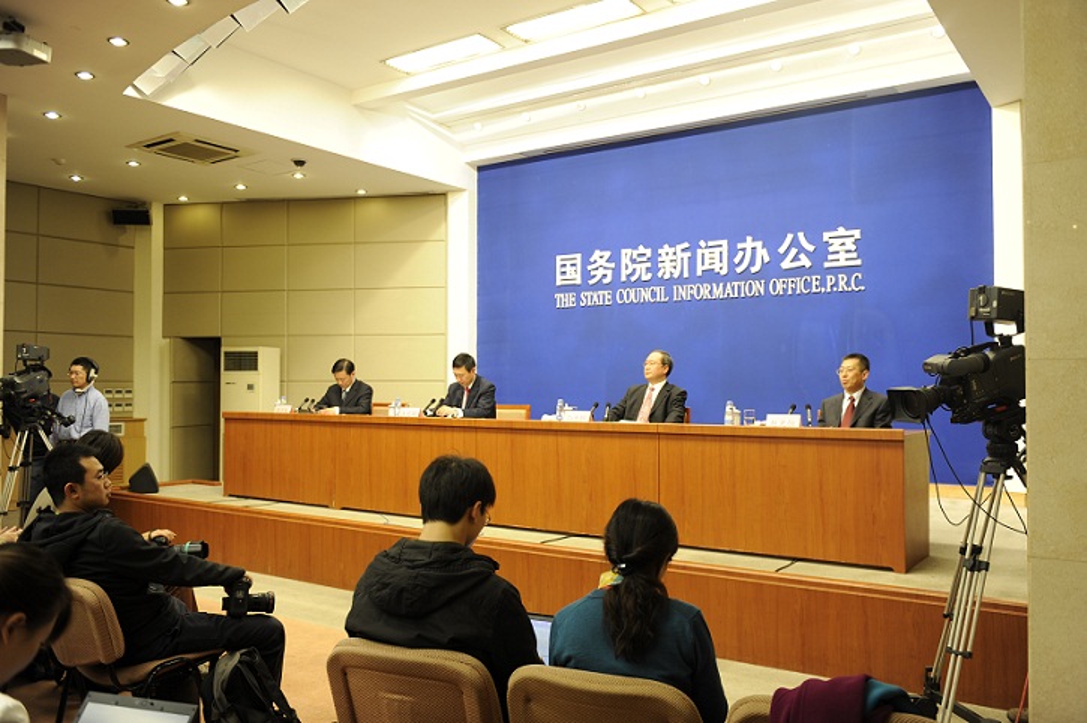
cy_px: 362
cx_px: 544
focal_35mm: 31
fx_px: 935
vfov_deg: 42.3
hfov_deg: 60.3
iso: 400
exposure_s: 1/100
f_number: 3.2
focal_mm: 31
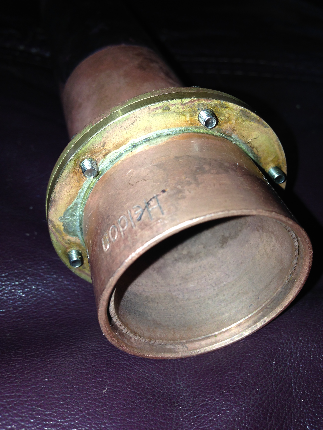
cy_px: 215
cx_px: 162
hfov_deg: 42.9
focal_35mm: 33
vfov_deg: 55.4
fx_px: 411
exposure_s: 1/128
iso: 50
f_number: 2.4
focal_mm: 4.12
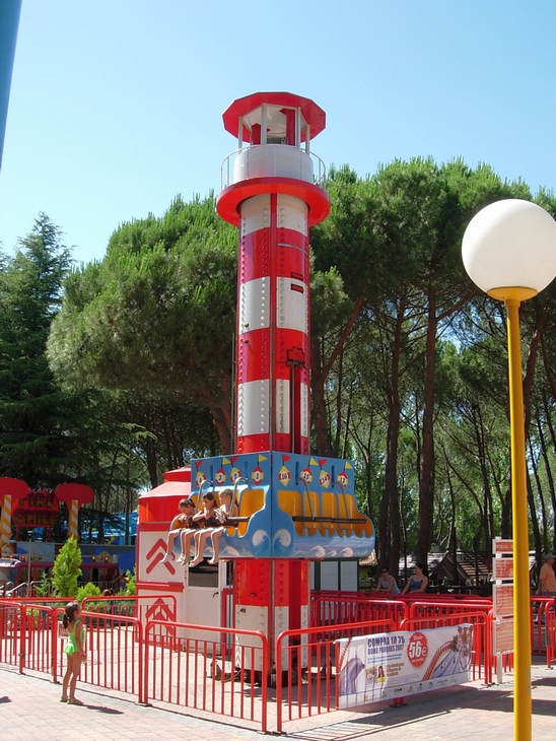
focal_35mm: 38
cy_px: 370
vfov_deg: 49.0
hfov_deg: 37.7
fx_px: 813
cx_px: 278
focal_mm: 7.8
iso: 79
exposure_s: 1/304
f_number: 4.8
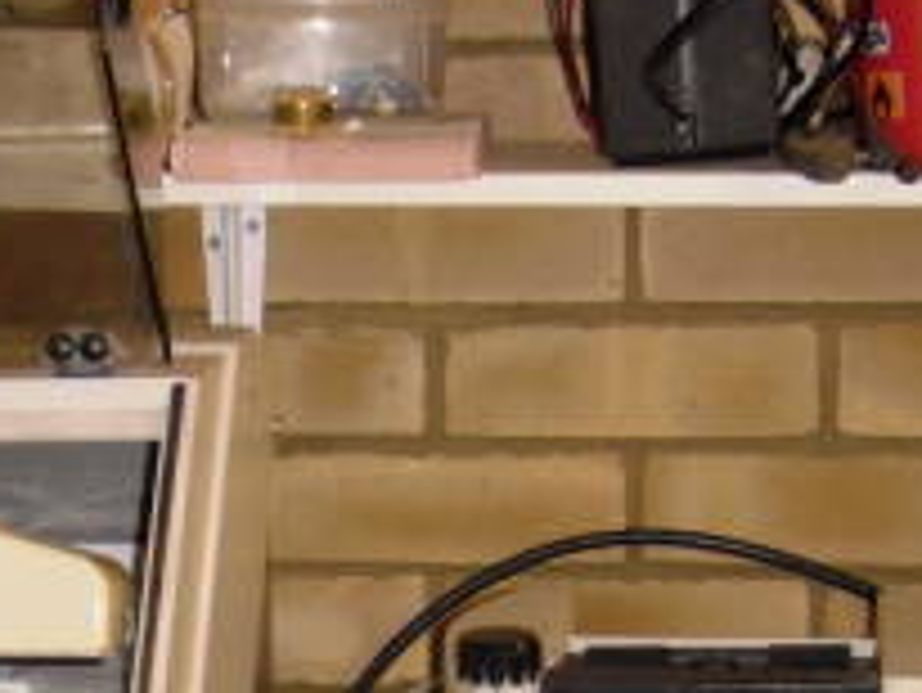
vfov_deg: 13.9
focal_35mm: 104
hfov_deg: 18.6
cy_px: 776
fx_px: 2772
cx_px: 126
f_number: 3.5
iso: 125
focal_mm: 6.7
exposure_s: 1/30
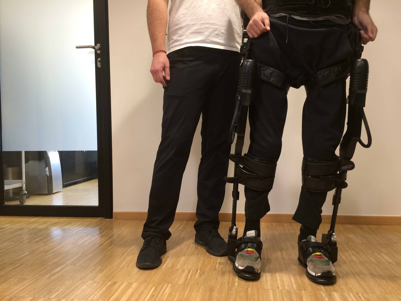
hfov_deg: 61.7
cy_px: 150
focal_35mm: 29
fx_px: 336
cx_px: 200
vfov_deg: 48.2
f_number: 2.2
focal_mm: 4.15
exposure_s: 1/33
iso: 100
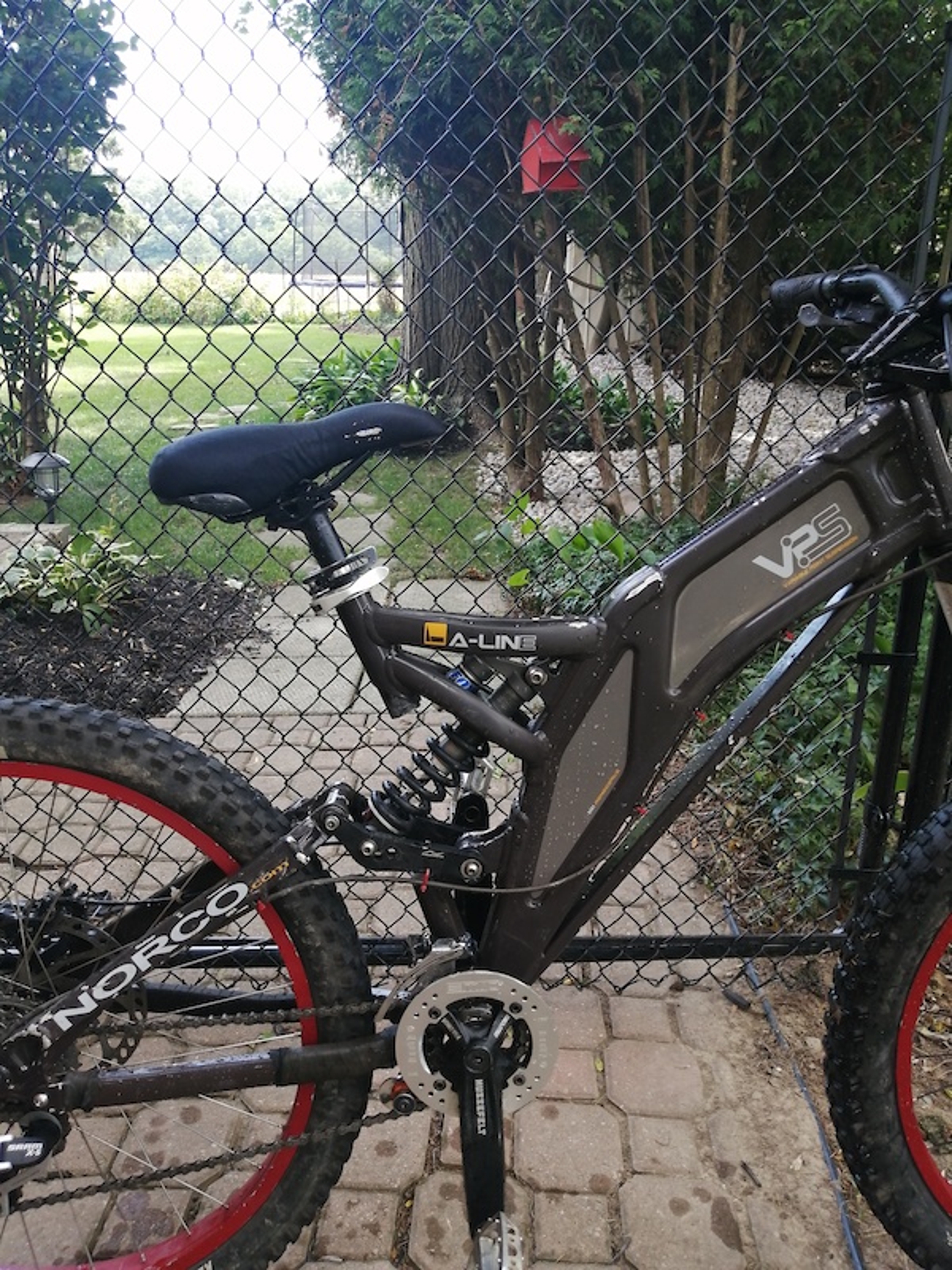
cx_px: 476
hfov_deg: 51.4
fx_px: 990
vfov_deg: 65.3
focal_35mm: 27
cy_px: 635
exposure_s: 1/120
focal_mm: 3.62
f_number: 1.8
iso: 80
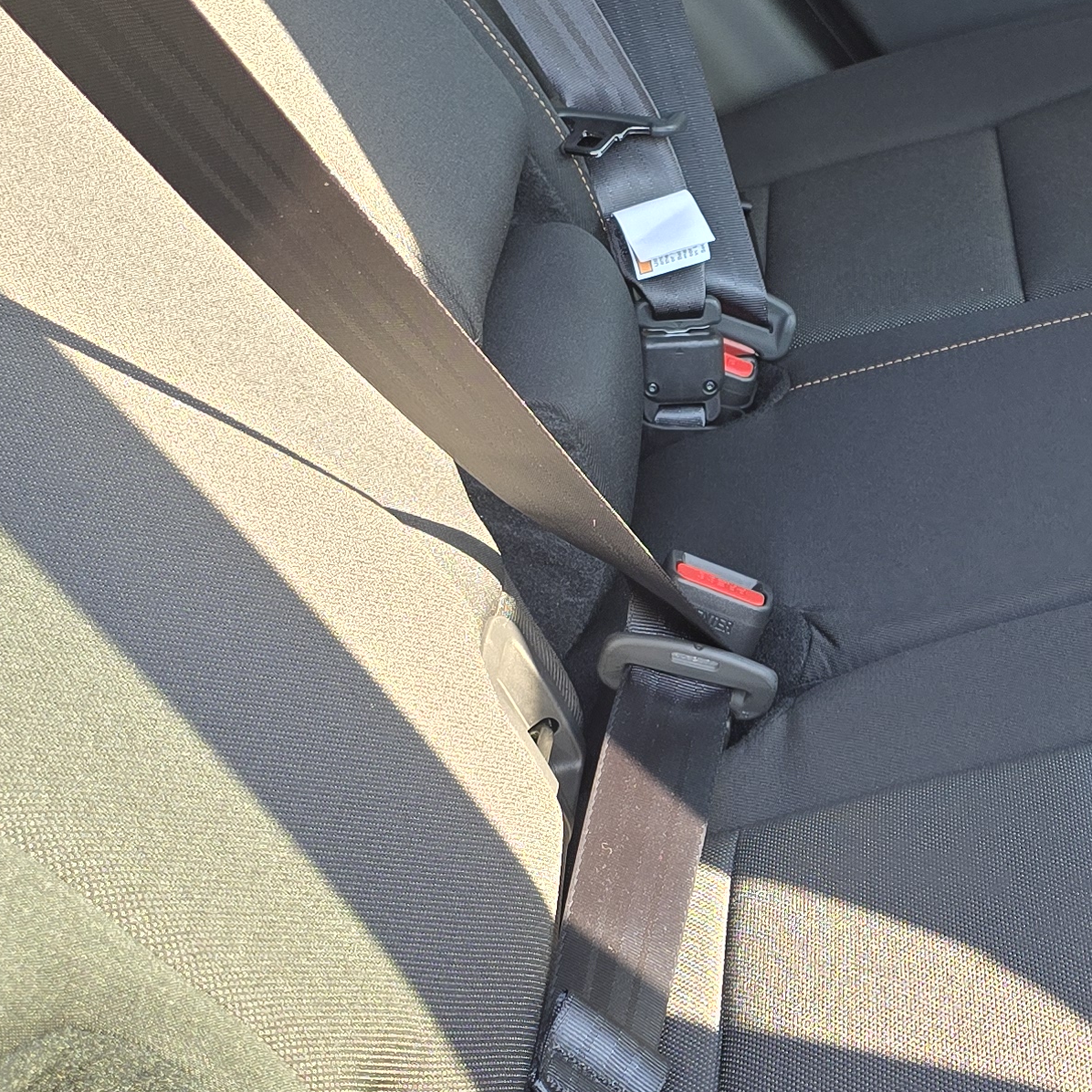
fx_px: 2427
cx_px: 1024
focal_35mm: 68
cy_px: 576
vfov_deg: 25.4
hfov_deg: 24.5
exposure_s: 1/180
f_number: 1.7
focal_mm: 6.3
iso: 80
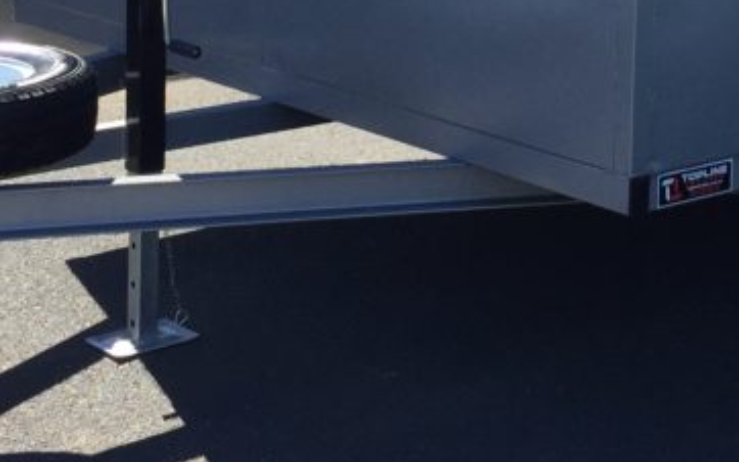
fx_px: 2054
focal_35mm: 102
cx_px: 670
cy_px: -235
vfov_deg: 12.2
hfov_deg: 20.0
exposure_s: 1/1041
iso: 32
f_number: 2.2
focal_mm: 4.15
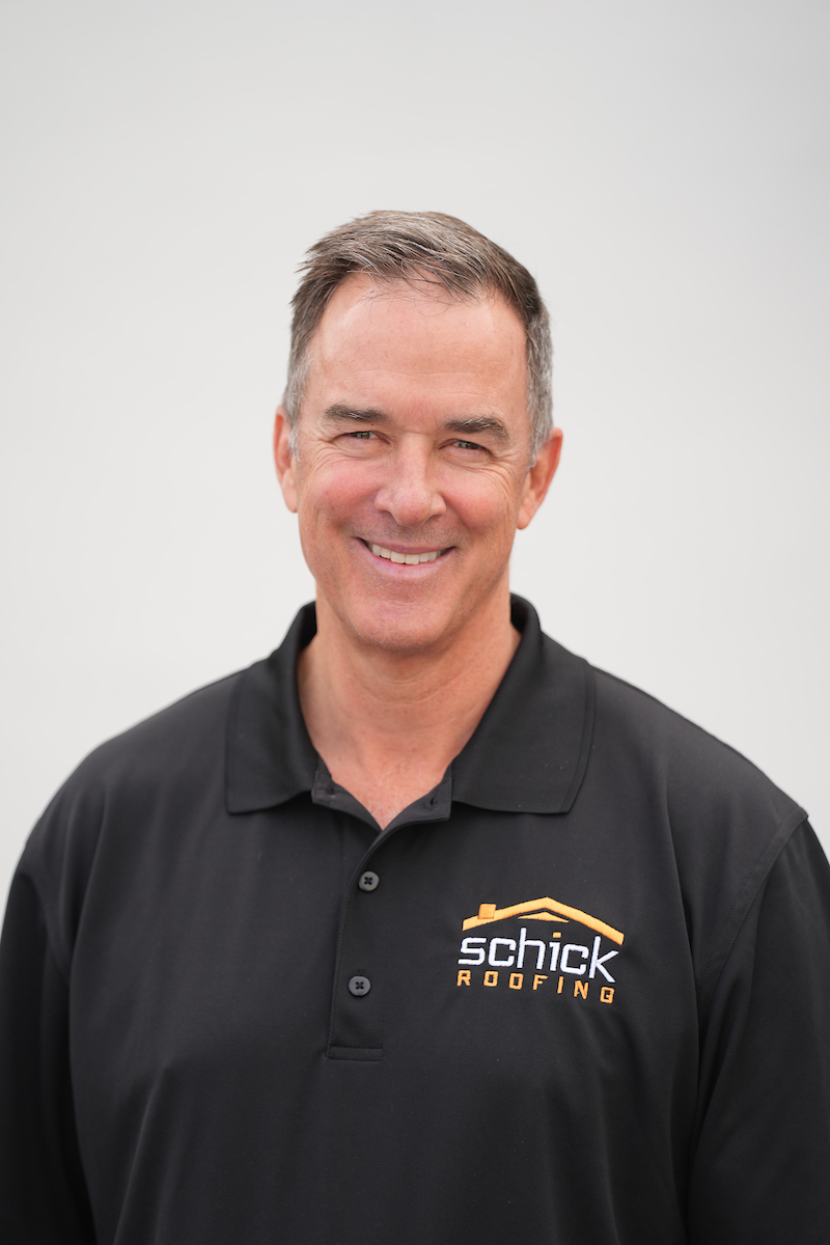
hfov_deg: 7.9
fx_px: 5982
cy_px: 622
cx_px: 415
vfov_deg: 11.9
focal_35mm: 173
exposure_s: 1/1000
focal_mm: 173
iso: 200
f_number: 2.8
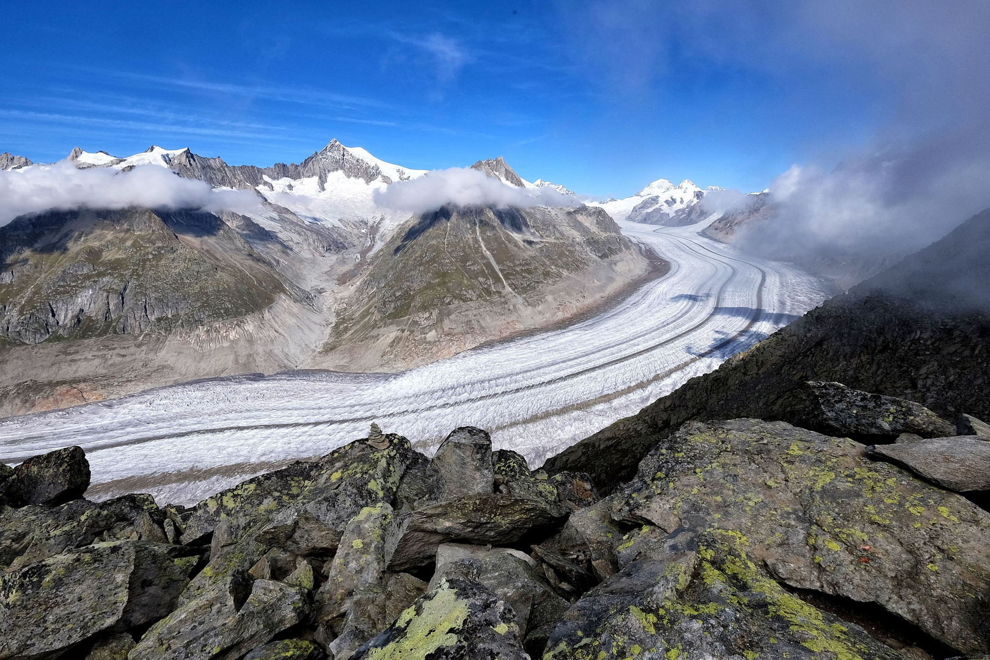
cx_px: 495
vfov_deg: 77.3
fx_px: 412
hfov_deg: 100.4
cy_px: 330
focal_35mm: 15
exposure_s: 1/300
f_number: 11
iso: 200
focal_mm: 10
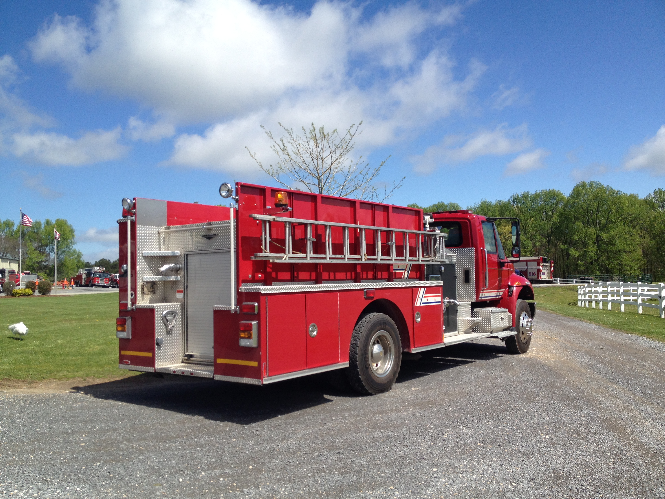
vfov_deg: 40.7
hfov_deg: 52.6
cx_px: 332
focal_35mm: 35
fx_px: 672
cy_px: 250
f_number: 2.4
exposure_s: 1/1727
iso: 50
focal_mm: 4.28
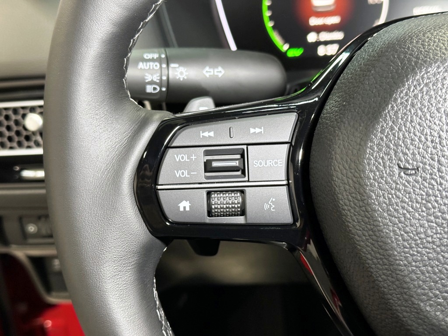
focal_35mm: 48
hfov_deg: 39.7
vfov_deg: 30.3
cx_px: 224
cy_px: 168
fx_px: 621
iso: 500
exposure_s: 1/30
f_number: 1.78
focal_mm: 6.86
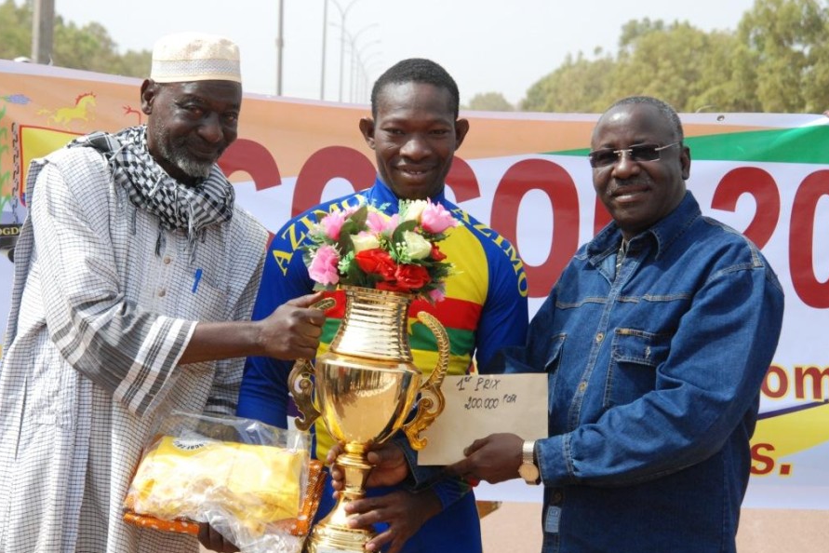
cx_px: 413
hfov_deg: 22.4
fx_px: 2095
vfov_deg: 15.0
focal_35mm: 91
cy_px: 279
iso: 800
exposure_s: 1/1250
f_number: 9
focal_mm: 60
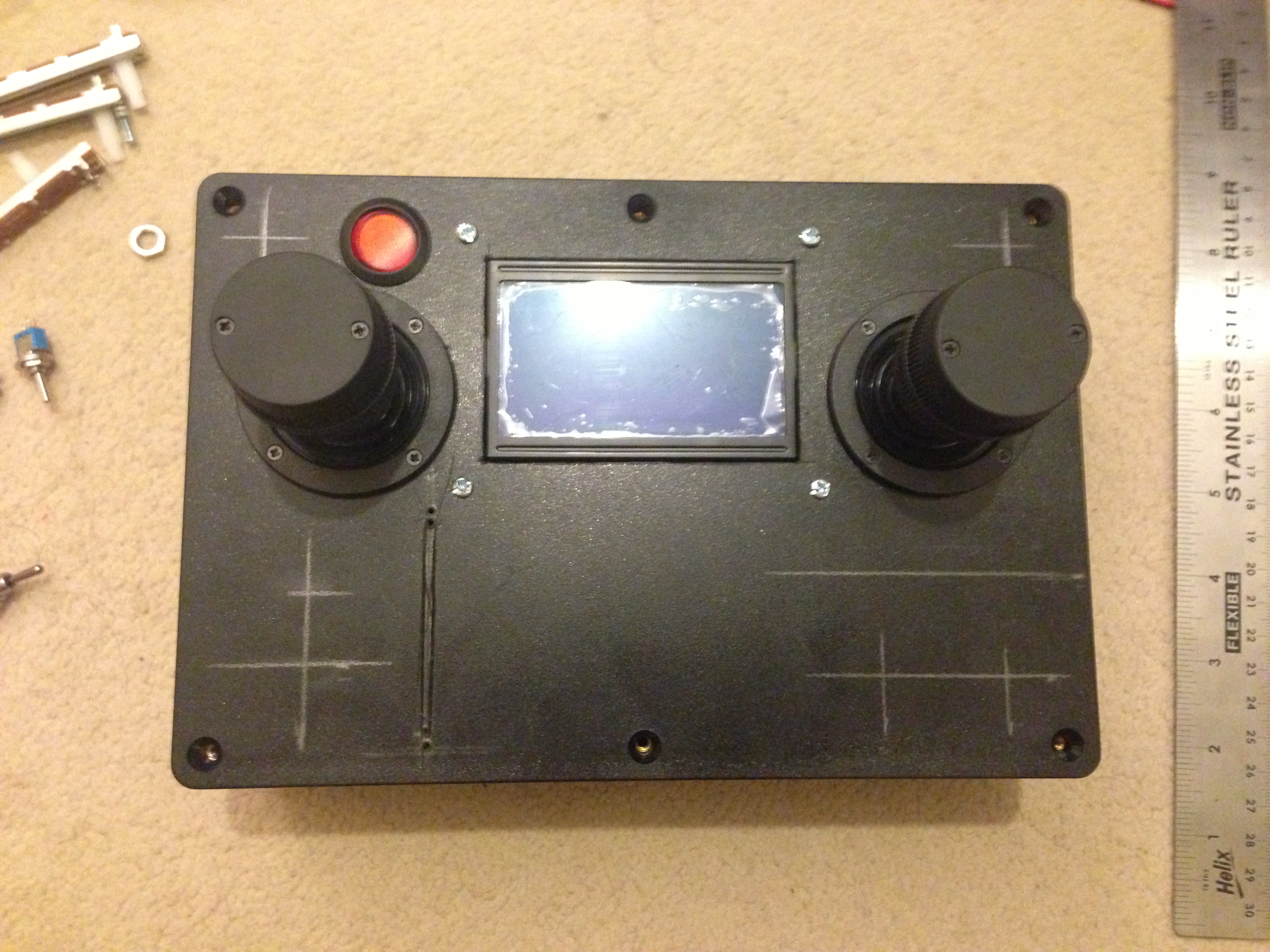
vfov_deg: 42.9
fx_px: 1211
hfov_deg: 55.4
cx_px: 635
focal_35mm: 33
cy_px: 476
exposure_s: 1/15
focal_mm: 4.13
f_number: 2.4
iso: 800
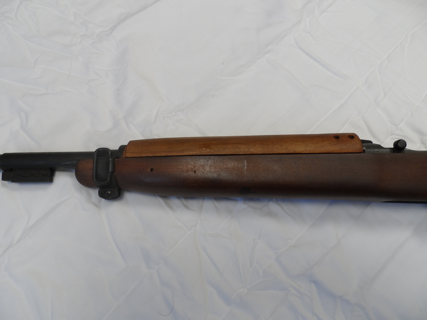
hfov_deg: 71.6
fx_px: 296
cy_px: 160
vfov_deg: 56.8
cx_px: 214
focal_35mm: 24
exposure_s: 1/30
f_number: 3.2
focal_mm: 4
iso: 80
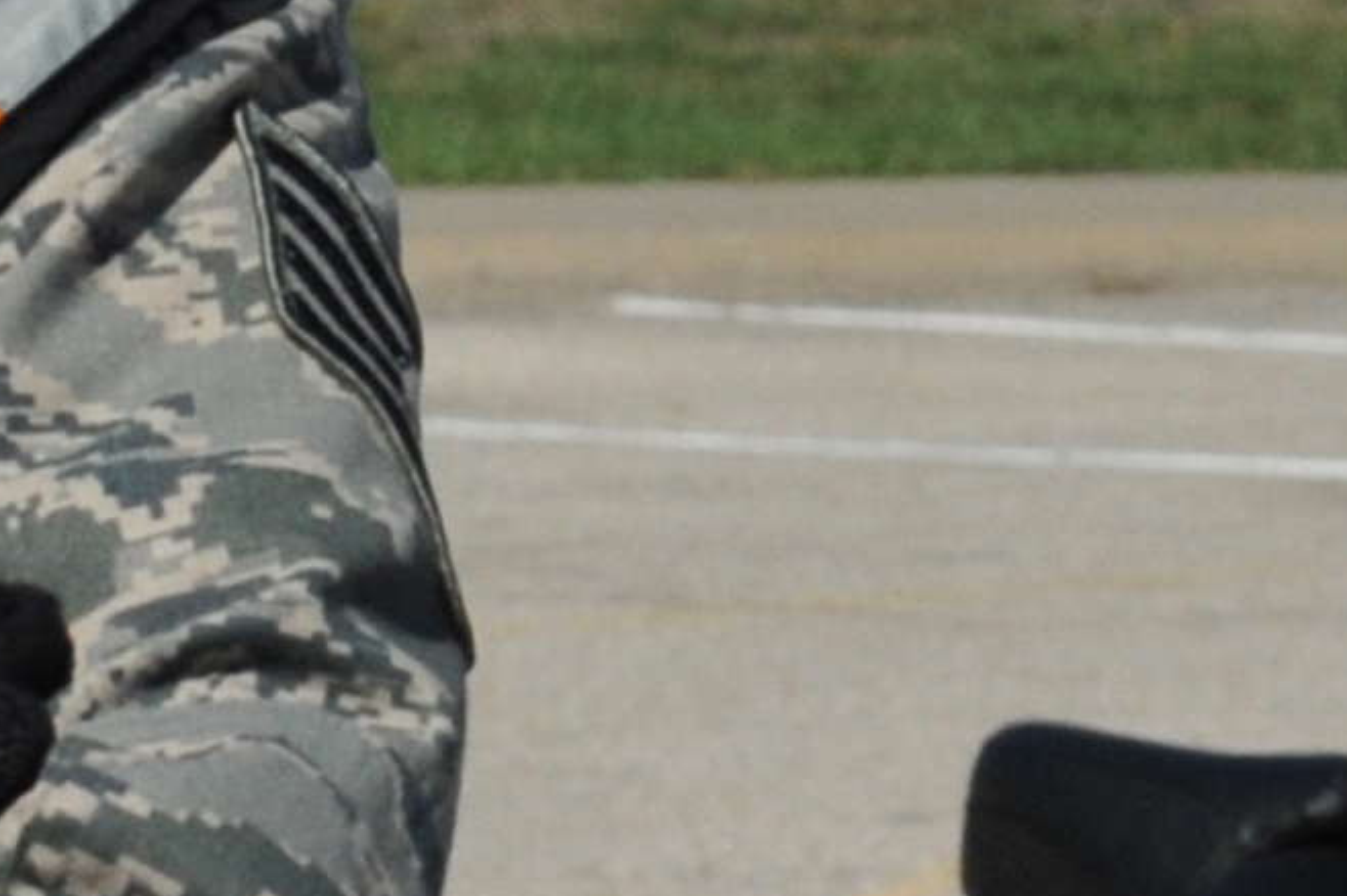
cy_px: 288
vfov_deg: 4.7
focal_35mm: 291
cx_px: 721
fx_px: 10882
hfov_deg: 7.1
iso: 1250
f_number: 8
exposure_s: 1/6400
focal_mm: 45
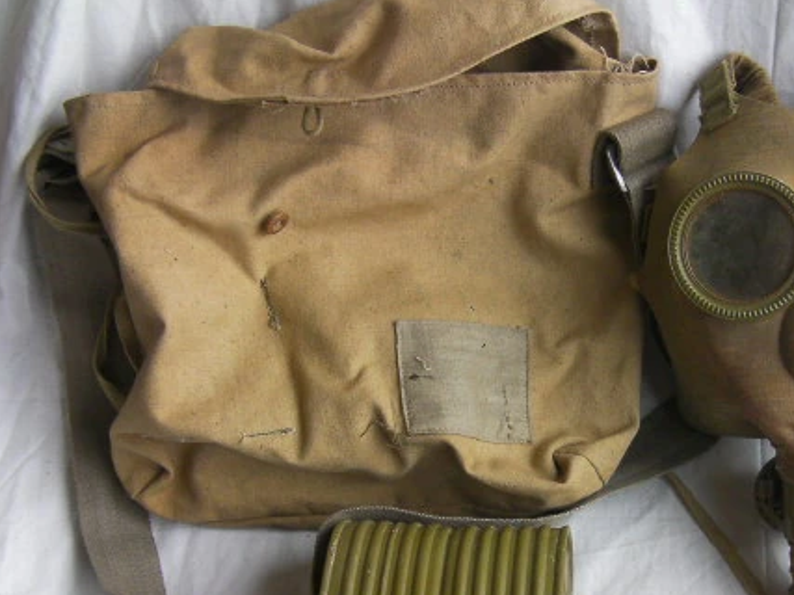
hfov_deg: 33.5
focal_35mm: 57
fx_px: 1307
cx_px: 536
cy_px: 398
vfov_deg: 25.5
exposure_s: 1/100
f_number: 3.5
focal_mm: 6.8
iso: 112
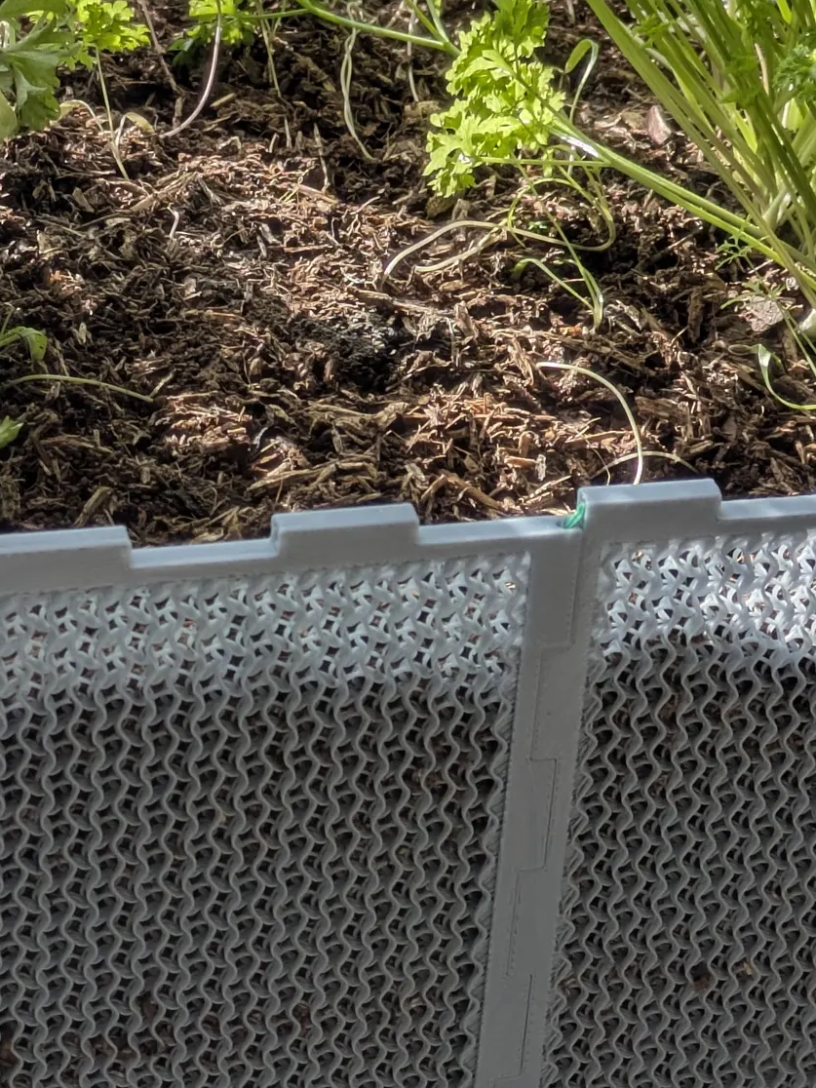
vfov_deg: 16.8
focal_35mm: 117
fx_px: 3677
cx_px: 399
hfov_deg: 12.7
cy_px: 473
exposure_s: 1/338
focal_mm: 5.43
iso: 39
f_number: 1.89
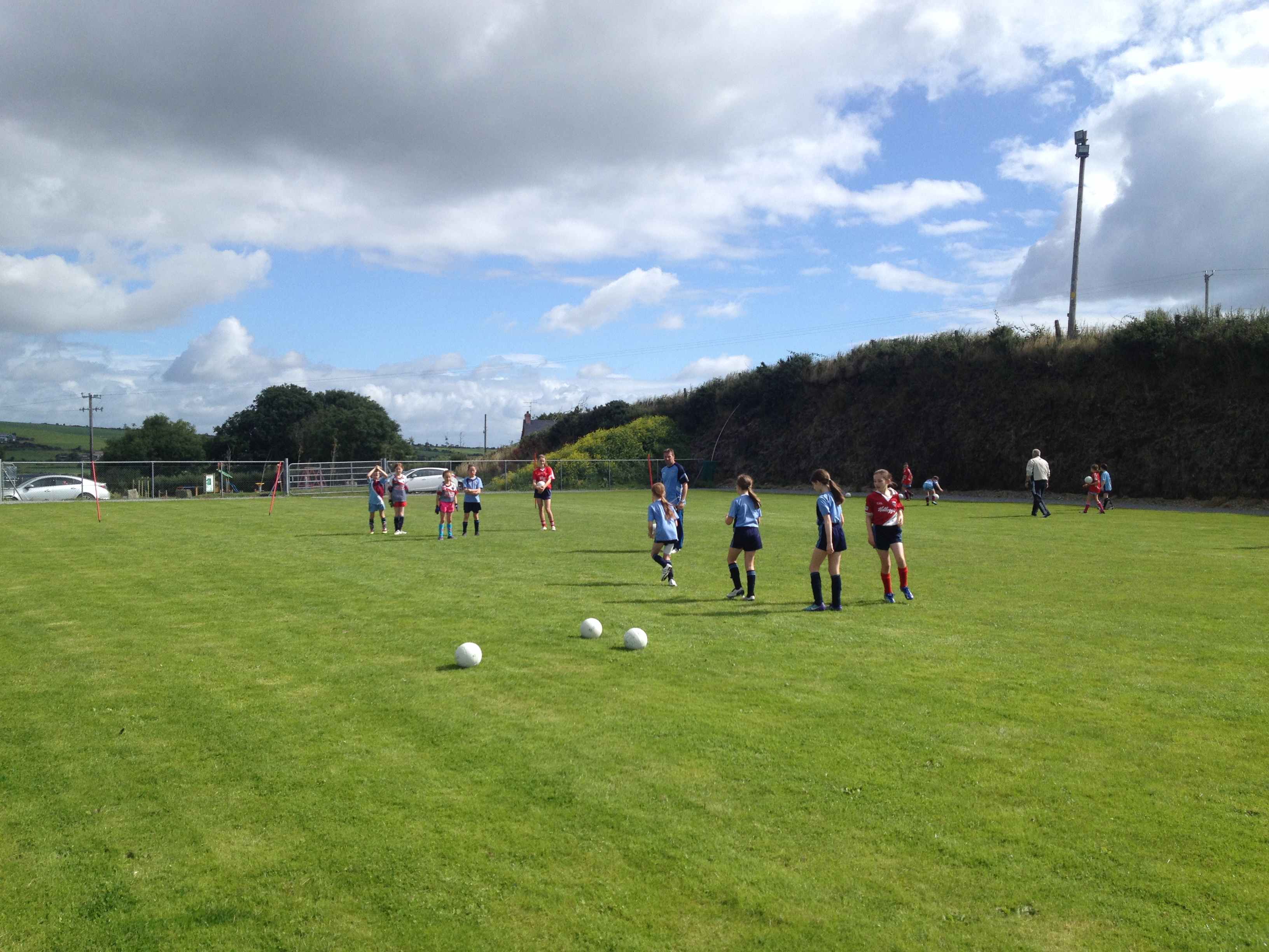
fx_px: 1283
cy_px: 476
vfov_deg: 40.7
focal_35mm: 35
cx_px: 634
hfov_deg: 52.6
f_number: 2.4
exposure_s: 1/2123
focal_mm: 4.28
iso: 50
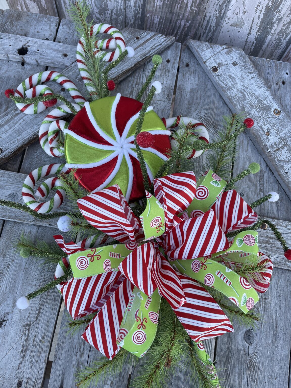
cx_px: 146
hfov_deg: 53.1
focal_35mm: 26
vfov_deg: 67.3
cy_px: 194
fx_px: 291
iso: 32
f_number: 1.6
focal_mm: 5.1
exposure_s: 1/271
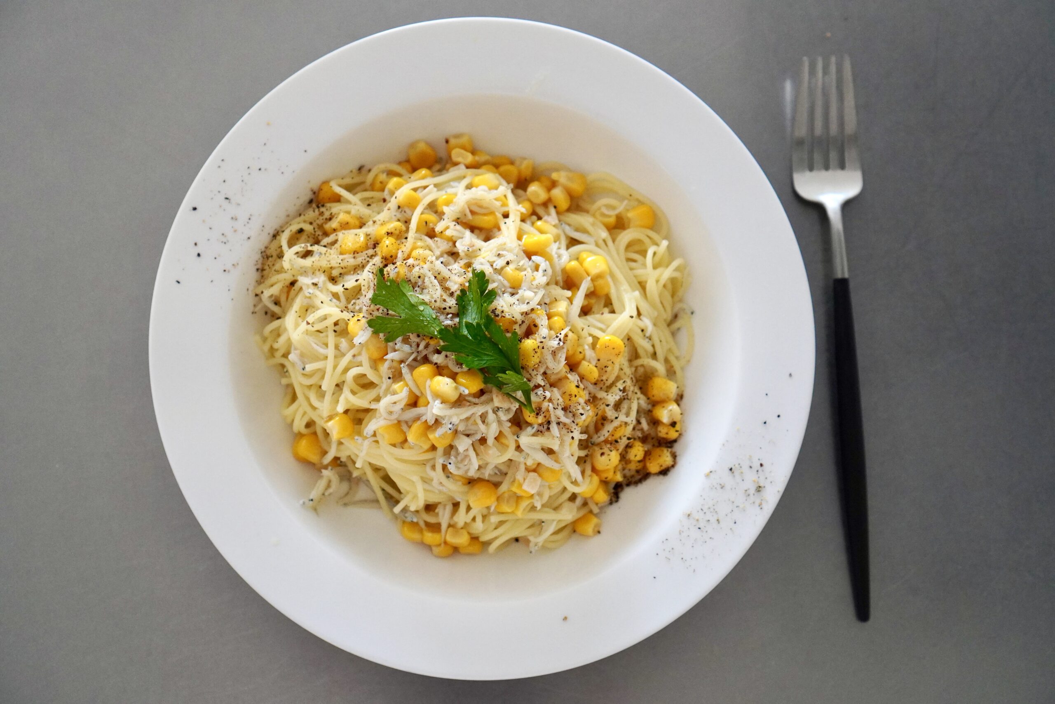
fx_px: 1539
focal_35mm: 52
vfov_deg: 25.8
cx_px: 528
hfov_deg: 37.8
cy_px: 352
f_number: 3.5
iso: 1600
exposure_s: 1/160
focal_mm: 35
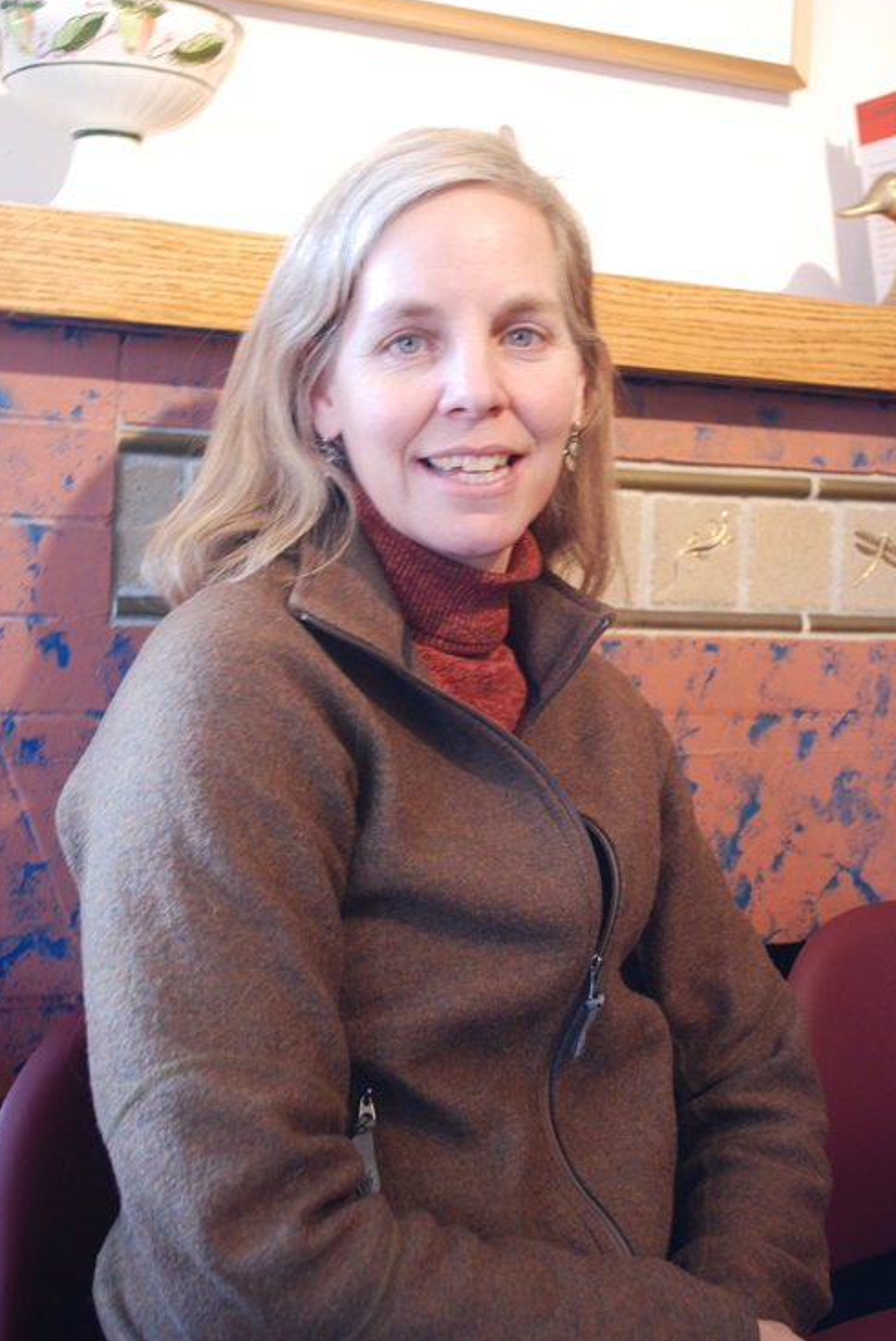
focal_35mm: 52
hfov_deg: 26.0
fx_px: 1938
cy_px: 661
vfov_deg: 38.2
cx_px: 446
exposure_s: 1/4
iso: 400
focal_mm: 34
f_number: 5
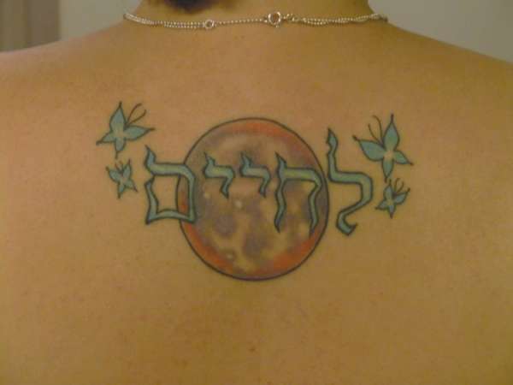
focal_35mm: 170
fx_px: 2519
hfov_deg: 11.6
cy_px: 192
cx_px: 256
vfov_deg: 8.7
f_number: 4.8
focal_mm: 29.1
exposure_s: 1/8
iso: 400
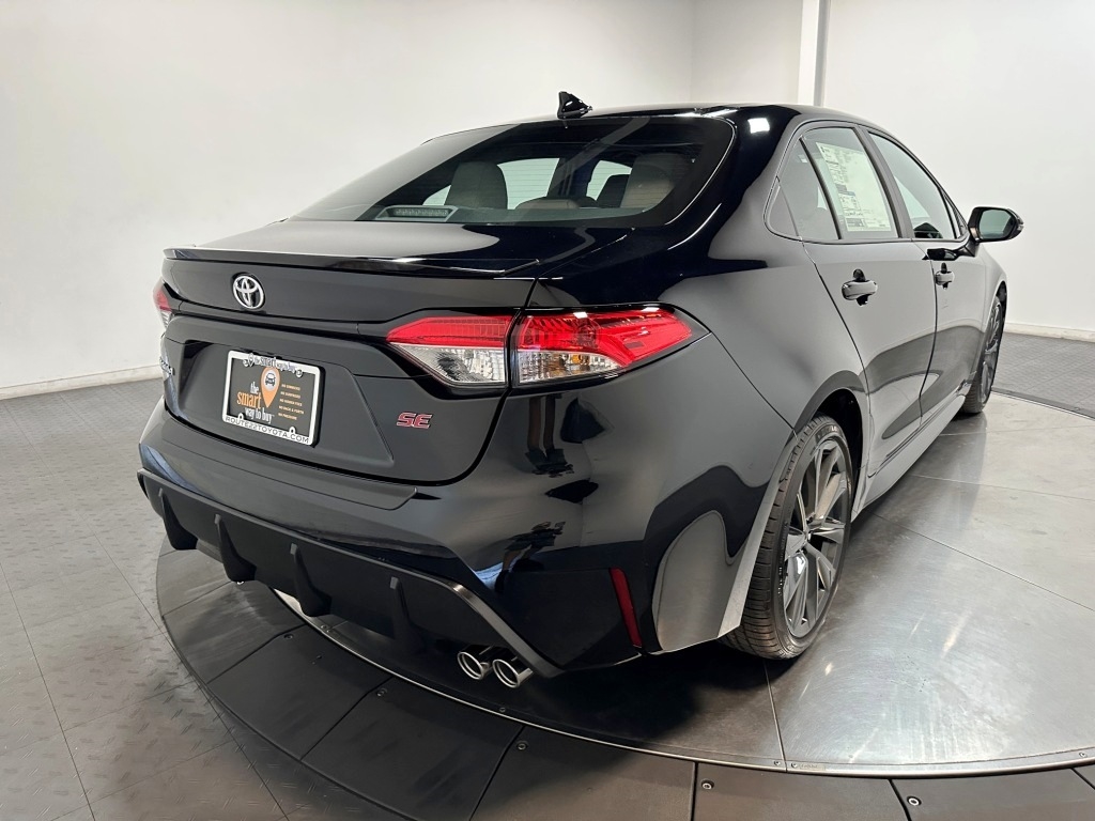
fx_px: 759
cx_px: 548
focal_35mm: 24
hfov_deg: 71.6
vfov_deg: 56.8
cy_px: 410
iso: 500
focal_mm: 6.86
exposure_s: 1/60
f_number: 1.78
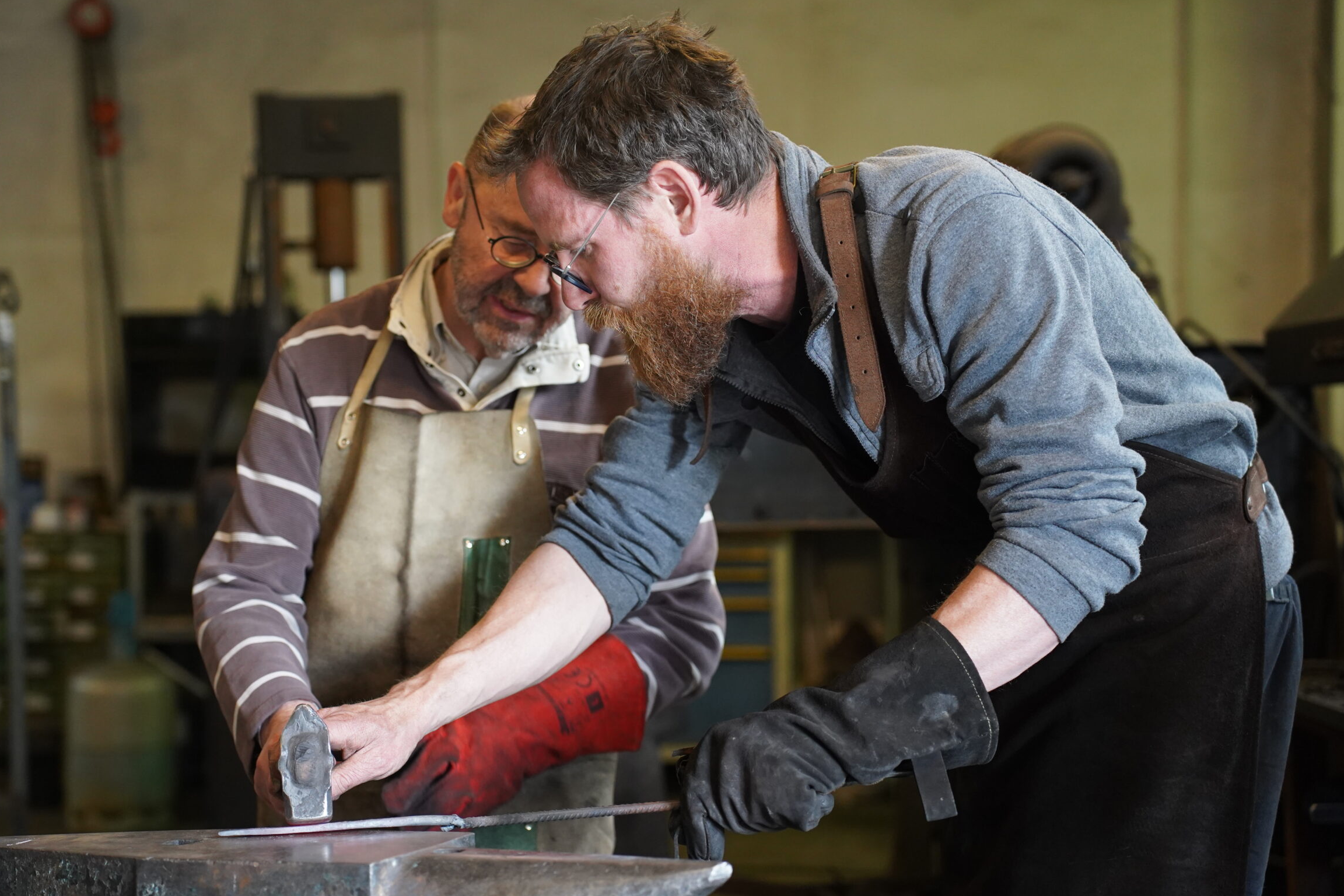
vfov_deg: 19.5
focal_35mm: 70
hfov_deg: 28.8
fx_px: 2613
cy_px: 454
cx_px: 608
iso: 2500
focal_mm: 63
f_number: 2.8
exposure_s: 1/160
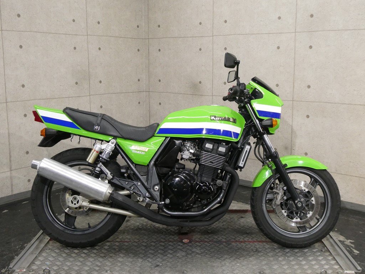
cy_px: 137
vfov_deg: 36.0
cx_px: 182
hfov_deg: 46.8
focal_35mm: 40
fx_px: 422
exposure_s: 1/80
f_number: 3.8
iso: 500
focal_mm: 7.2
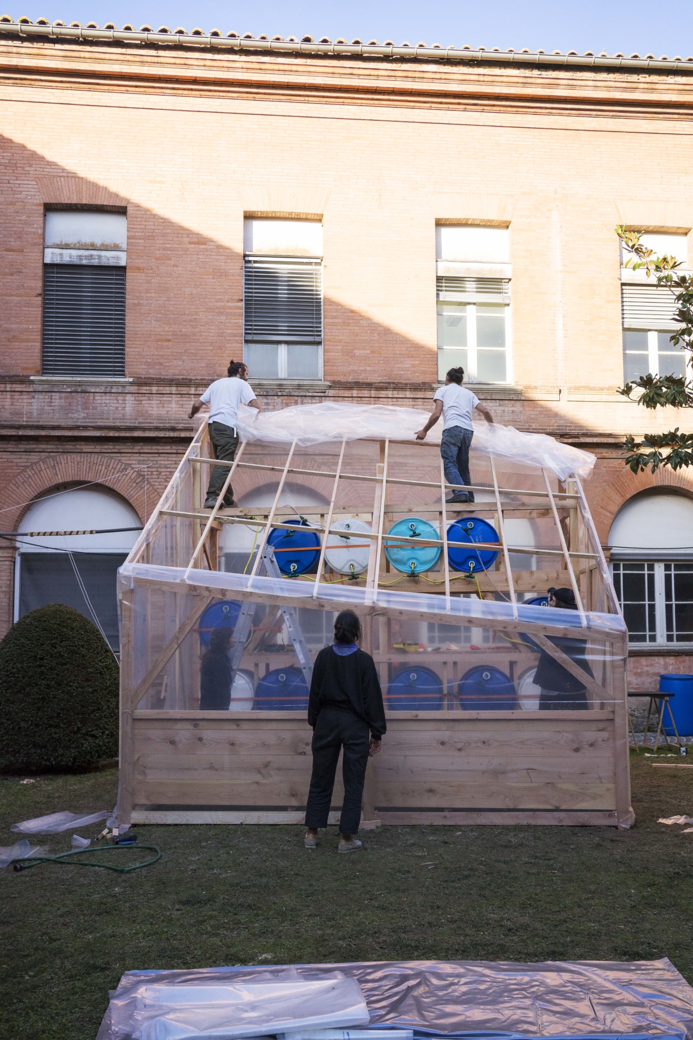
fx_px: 1011
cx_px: 346
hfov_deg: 37.9
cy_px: 520
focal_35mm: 35
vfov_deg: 54.4
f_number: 5.6
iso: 640
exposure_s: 1/1250
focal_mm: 35
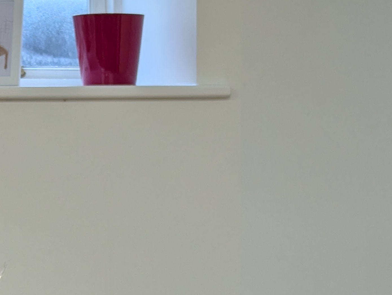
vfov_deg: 10.3
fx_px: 1599
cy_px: 421
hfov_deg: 14.0
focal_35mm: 141
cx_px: 160
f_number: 1.85
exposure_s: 1/99.9
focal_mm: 6.81
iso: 134
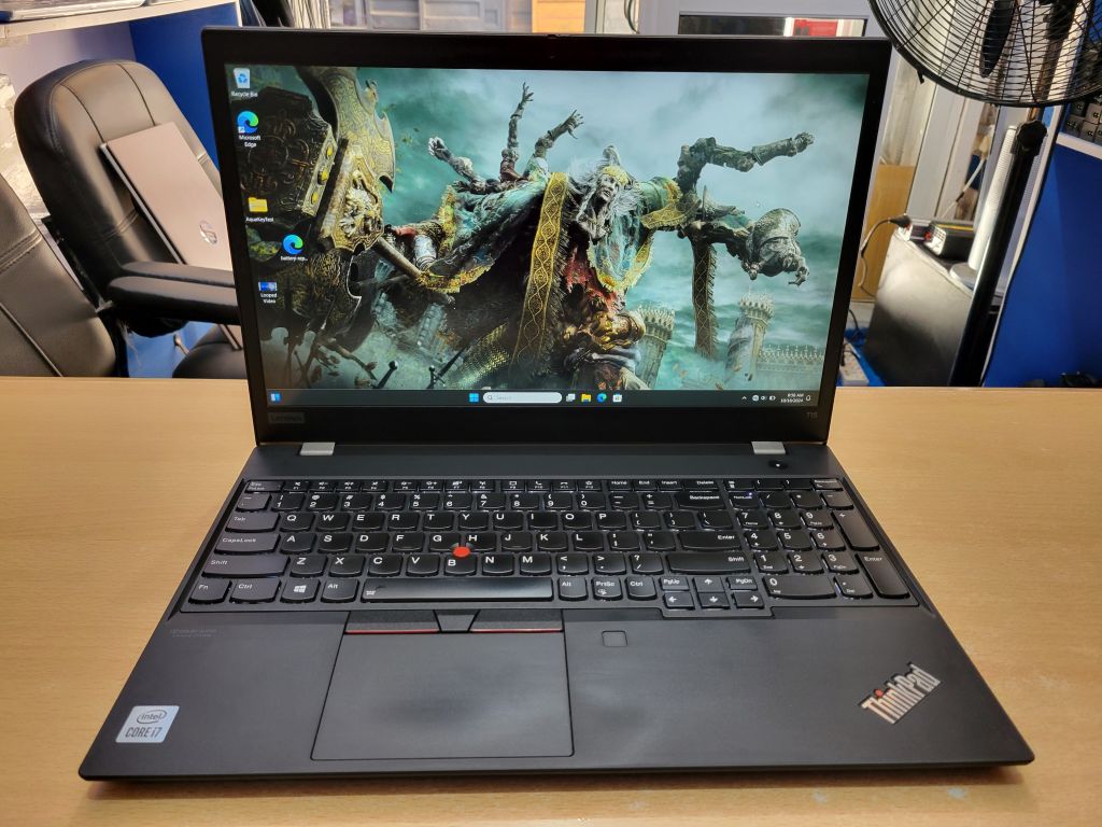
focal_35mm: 26
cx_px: 551
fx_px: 828
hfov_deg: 67.3
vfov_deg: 53.1
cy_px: 414
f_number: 1.8
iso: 250
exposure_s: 1/40
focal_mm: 5.4
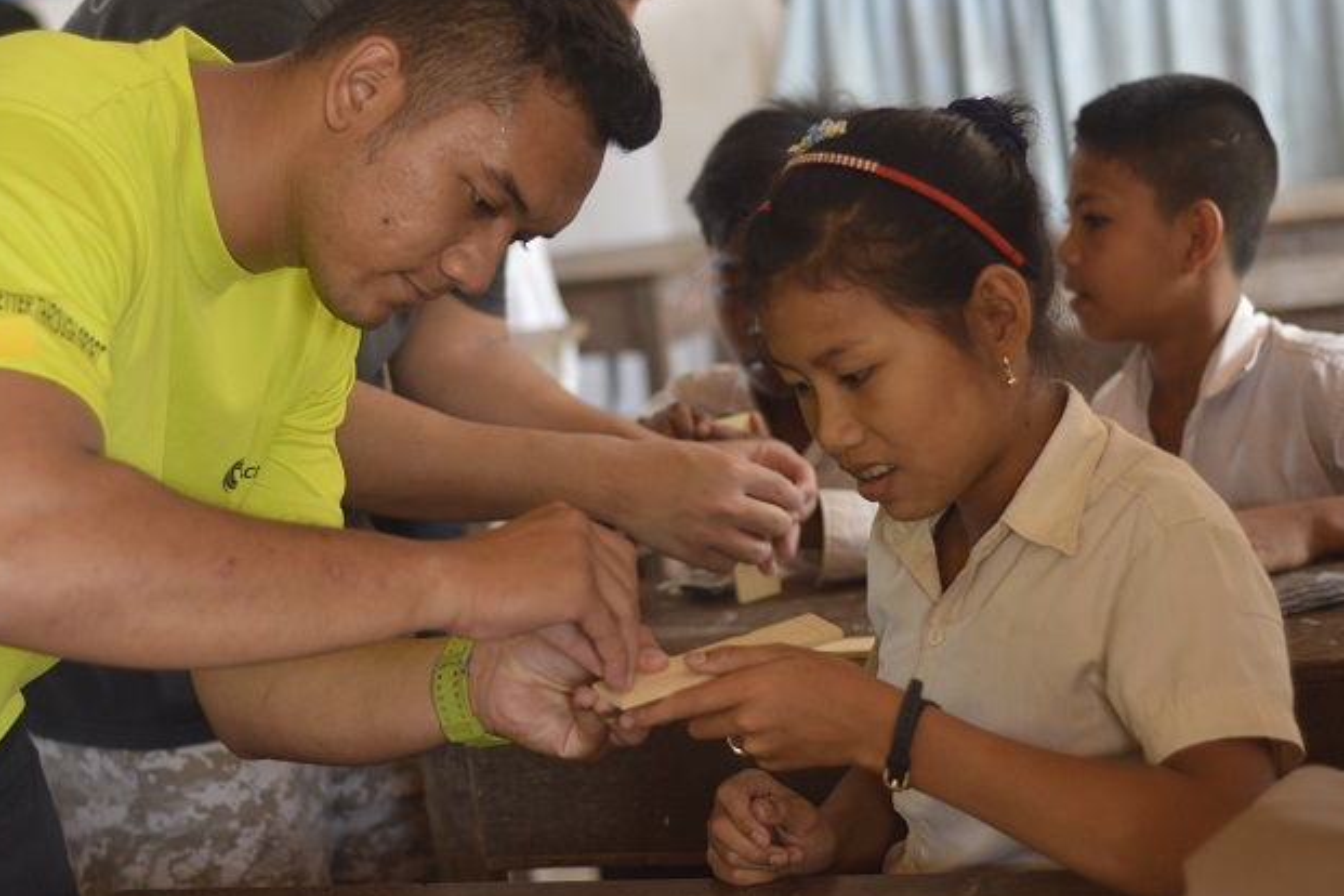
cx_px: 582
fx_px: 3248
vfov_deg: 15.7
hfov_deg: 23.4
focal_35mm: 87
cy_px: 405
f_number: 2.2
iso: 360
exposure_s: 1/80
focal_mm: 50
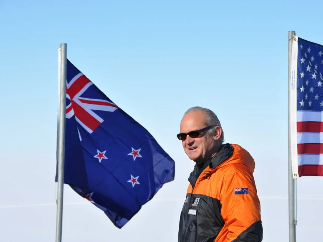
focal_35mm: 131
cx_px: 173
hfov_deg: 15.1
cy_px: 121
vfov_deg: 11.3
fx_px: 1222
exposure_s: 1/500
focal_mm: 80
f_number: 11
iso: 200
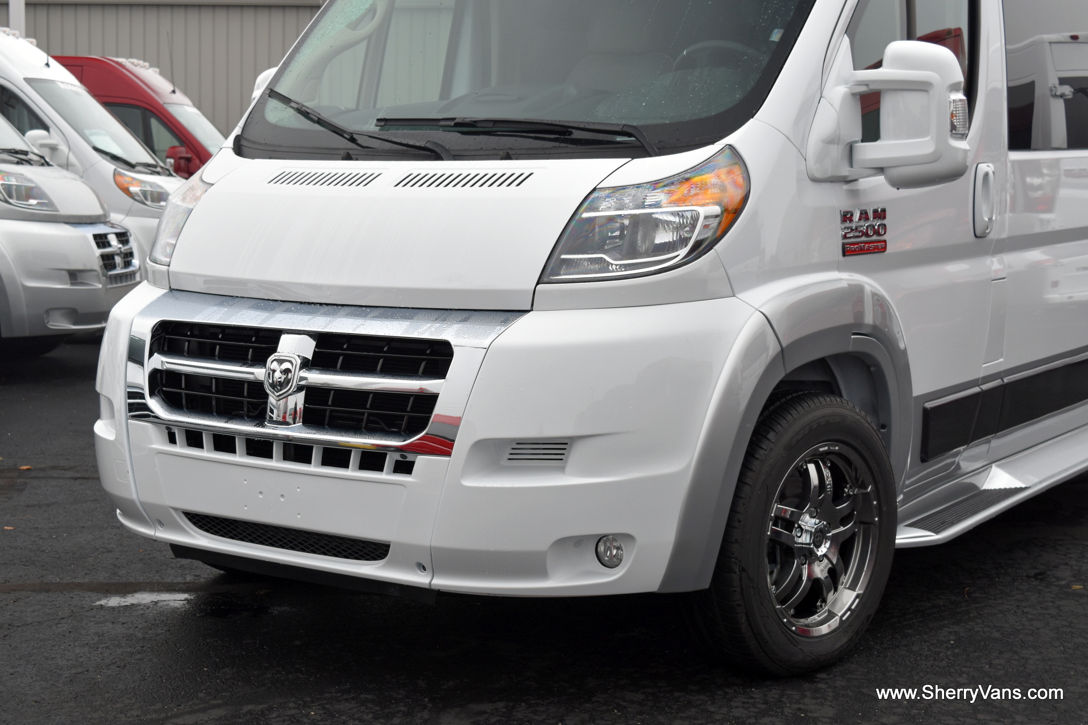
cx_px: 544
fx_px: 1586
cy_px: 362
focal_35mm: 52
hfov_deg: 37.9
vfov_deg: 25.7
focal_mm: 35
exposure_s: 1/160
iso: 400
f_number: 6.3
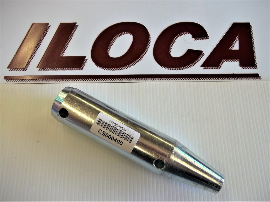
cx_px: 135
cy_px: 101
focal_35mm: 32
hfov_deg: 56.8
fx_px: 250
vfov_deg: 44.2
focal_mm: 5.7
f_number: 2.9
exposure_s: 1/30
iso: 92
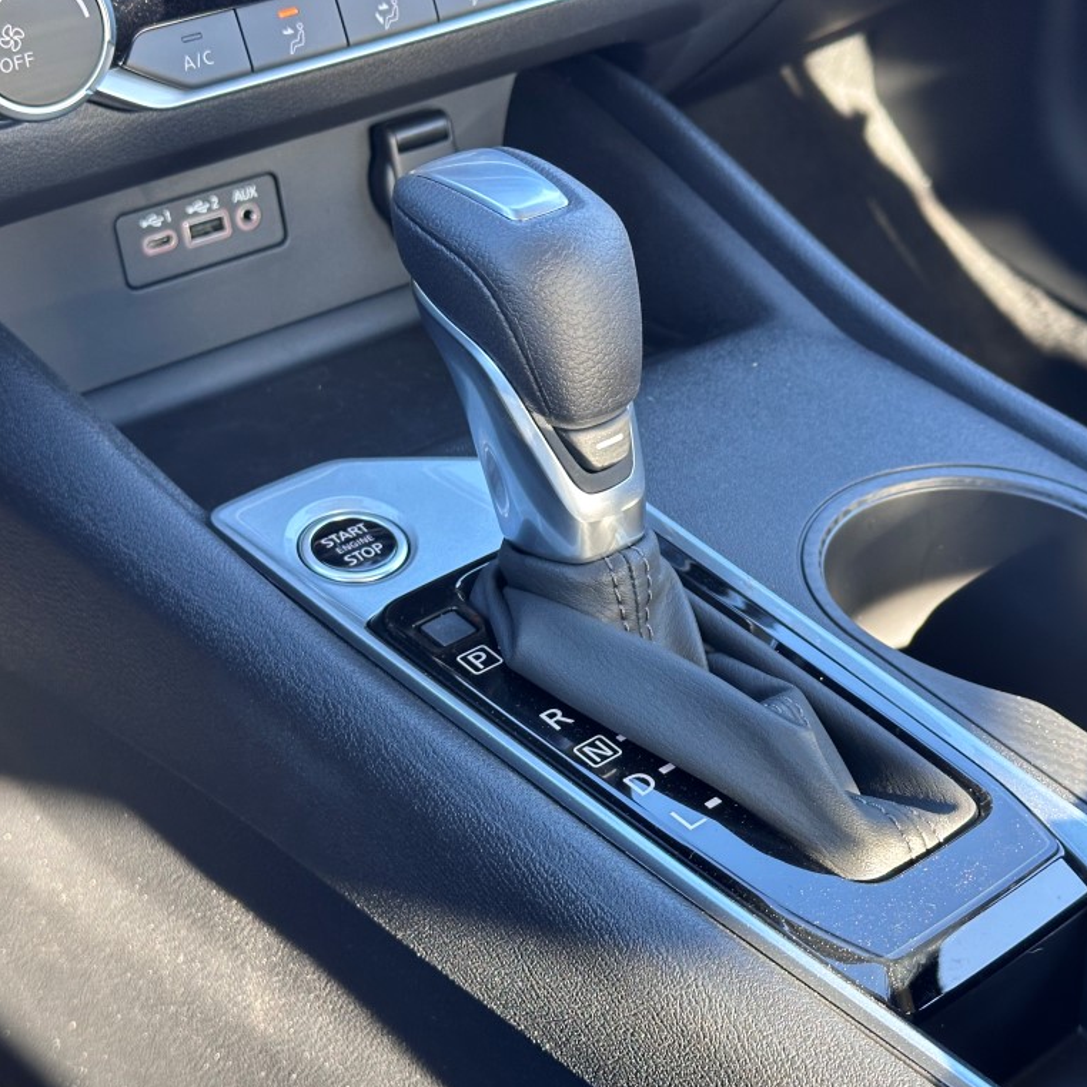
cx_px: 683
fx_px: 2025
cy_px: 545
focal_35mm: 57
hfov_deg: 29.9
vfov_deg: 30.0
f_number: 1.78
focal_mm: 6.86
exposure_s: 1/60
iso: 125
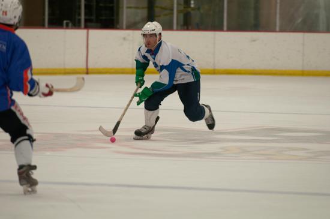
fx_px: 2746
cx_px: 165
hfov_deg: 6.9
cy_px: 110
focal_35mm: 300
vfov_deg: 4.6
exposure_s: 1/320
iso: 500
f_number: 3.2
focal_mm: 200
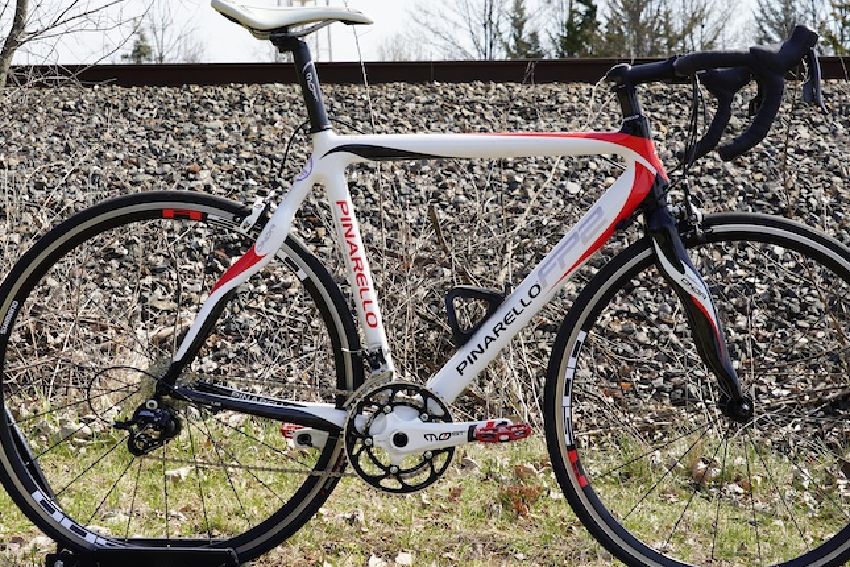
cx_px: 430
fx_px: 1582
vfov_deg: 20.3
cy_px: 271
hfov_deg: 30.1
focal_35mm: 67
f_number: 8
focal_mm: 54
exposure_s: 1/125
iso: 100
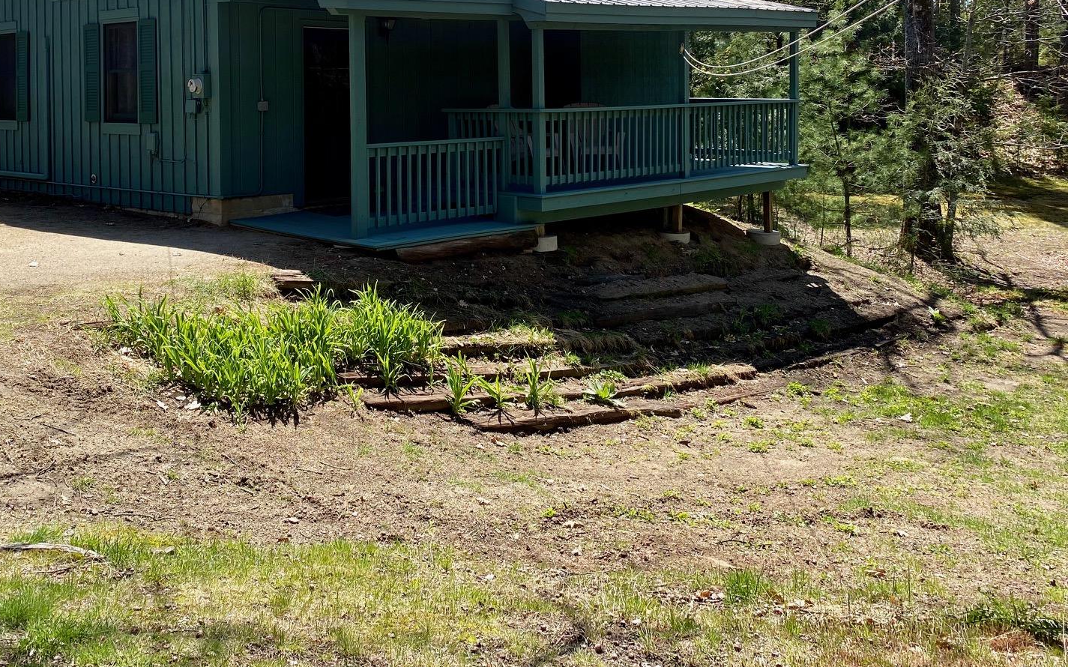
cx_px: 456
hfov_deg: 50.2
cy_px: 103
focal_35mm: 39
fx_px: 1135
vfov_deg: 31.6
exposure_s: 1/1585
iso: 32
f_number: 1.8
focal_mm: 4.25
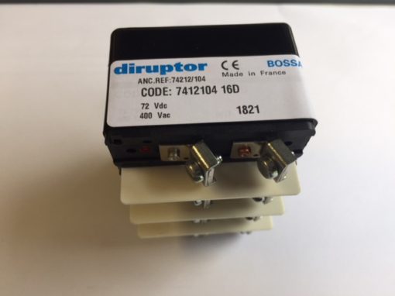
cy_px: 148
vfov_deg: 48.2
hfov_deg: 61.7
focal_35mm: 29
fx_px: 331
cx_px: 198
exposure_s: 1/50
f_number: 2.2
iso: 32
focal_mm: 4.15
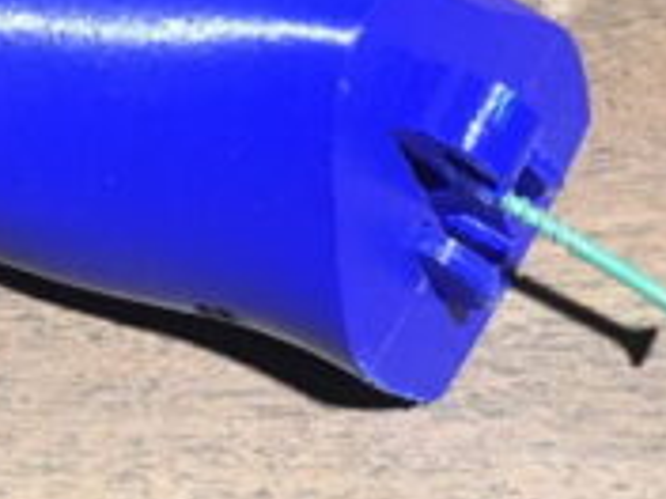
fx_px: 1905
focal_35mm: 99
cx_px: 238
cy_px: 49
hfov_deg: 19.8
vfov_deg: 14.8
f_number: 2.2
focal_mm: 4.15
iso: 32
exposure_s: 1/30
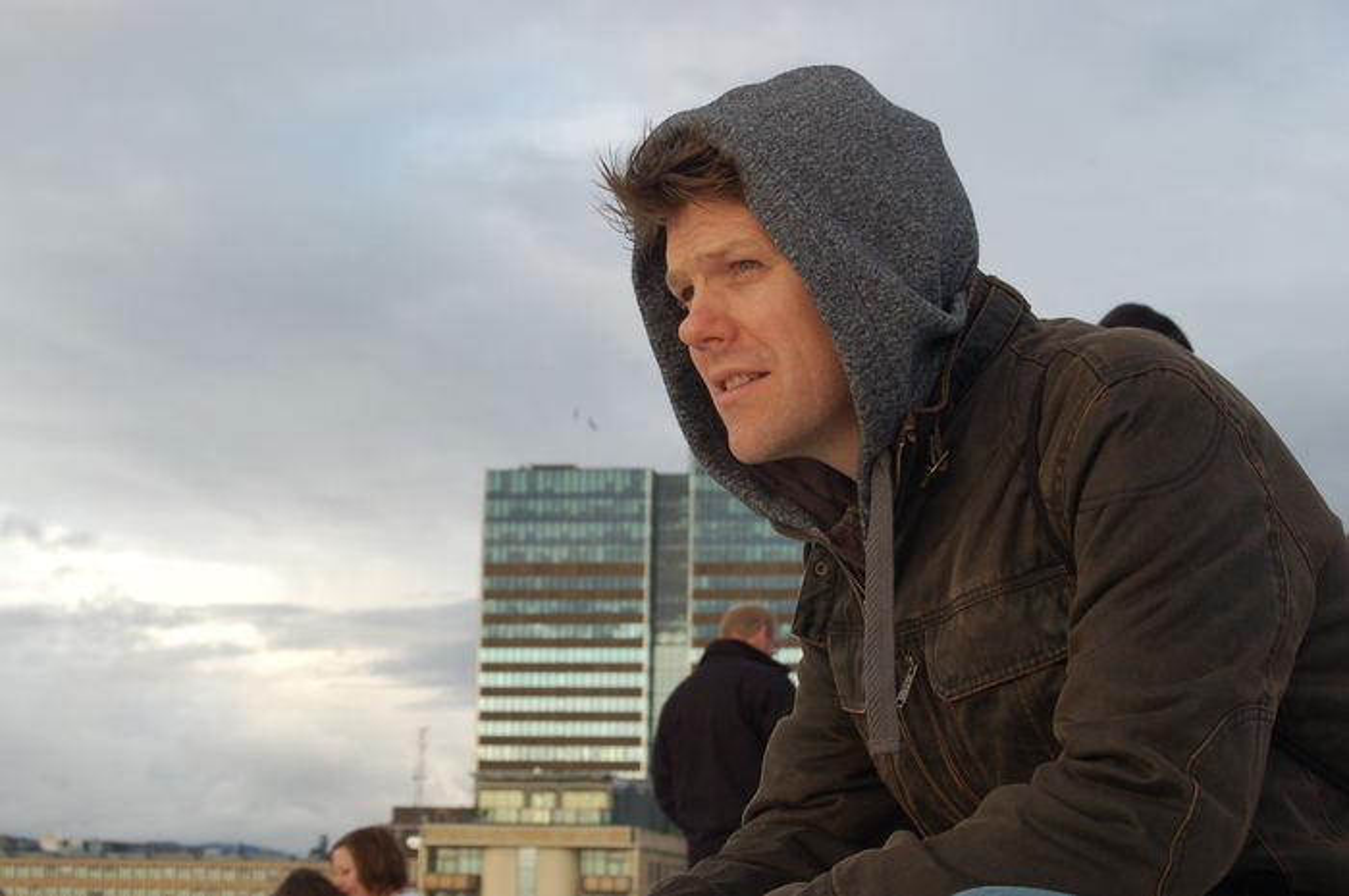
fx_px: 3088
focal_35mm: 82
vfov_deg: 16.5
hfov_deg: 24.6
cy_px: 448
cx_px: 674
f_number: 9
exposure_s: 1/100
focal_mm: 55
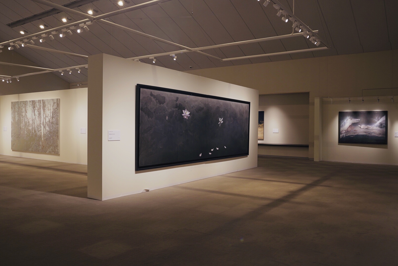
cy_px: 133
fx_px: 332
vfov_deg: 43.7
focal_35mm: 30
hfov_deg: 61.9
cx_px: 199
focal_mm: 20
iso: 200
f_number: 7.1
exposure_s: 1/1.6
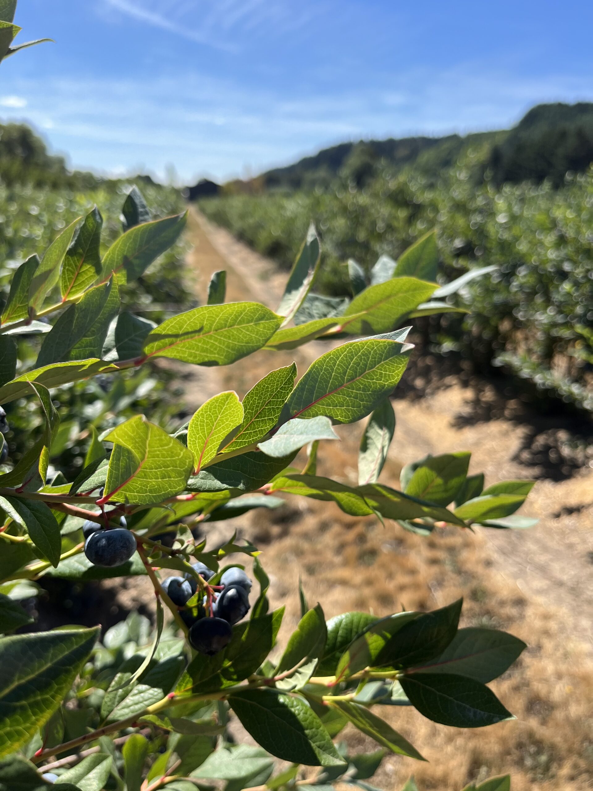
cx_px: 296
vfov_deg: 67.3
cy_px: 396
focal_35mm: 26
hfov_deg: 53.1
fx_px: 594
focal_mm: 5.1
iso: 50
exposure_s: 1/2899
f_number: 1.6
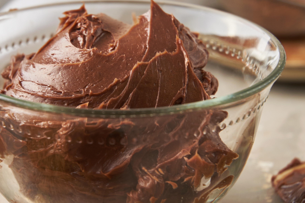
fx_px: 1703
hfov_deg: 10.2
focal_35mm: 201
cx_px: 122
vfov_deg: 6.8
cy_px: 110
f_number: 4.5
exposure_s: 1/100
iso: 100
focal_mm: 62
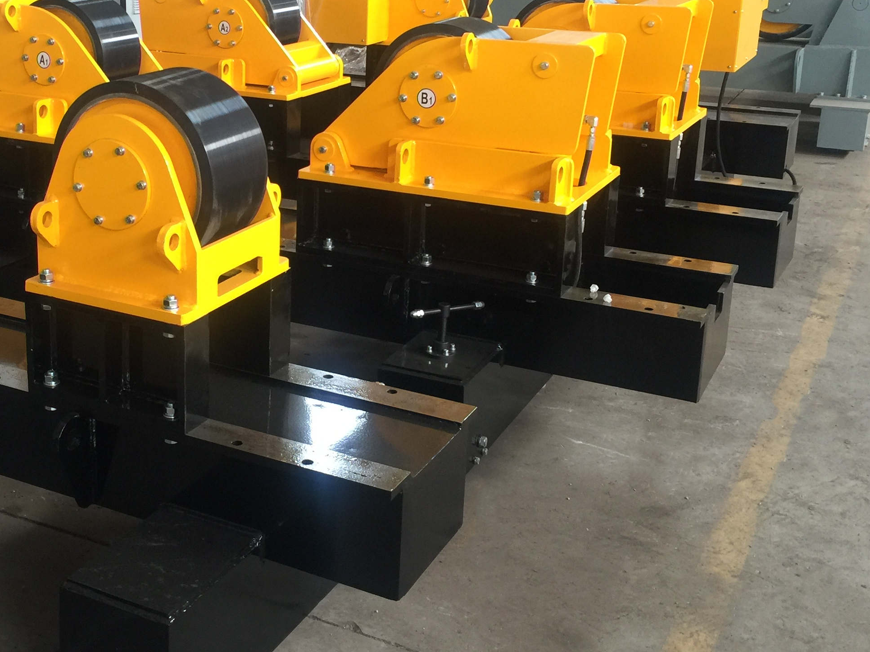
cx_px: 245
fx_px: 1232
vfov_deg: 29.5
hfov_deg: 38.2
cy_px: 221
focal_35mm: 49
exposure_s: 1/33
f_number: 2.2
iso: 64
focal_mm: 4.15
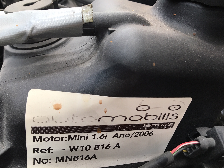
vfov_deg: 48.2
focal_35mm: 29
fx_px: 188
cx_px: 112
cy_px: 84
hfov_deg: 61.7
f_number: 2.2
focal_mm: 4.15
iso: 25
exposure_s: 1/33
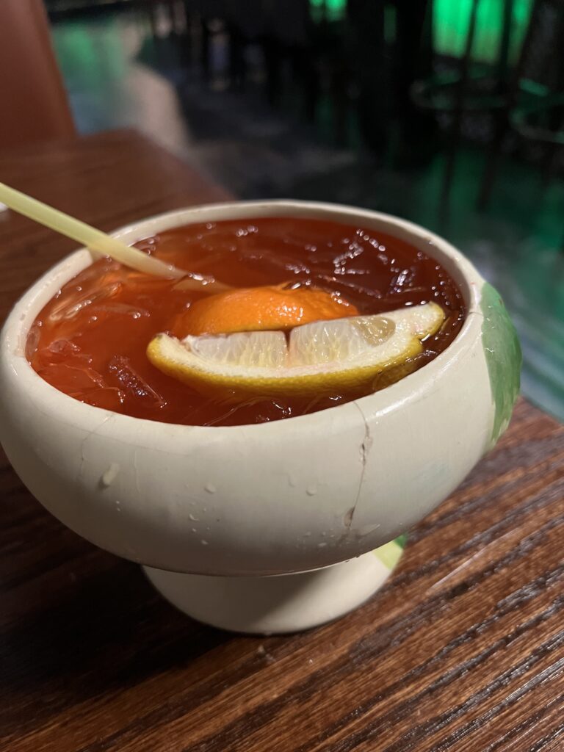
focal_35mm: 26
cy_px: 376
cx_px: 282
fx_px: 565
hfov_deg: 53.1
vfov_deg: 67.3
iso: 500
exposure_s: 1/30
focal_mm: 5.7
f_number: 1.5
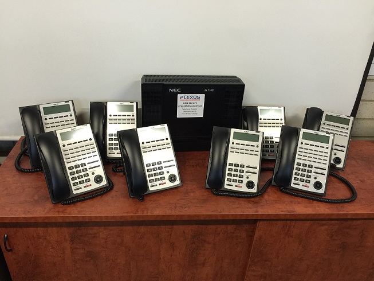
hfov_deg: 61.7
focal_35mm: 29
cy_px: 140
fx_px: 313
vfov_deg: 48.2
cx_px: 187
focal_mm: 4.15
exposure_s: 1/17
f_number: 2.2
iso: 80
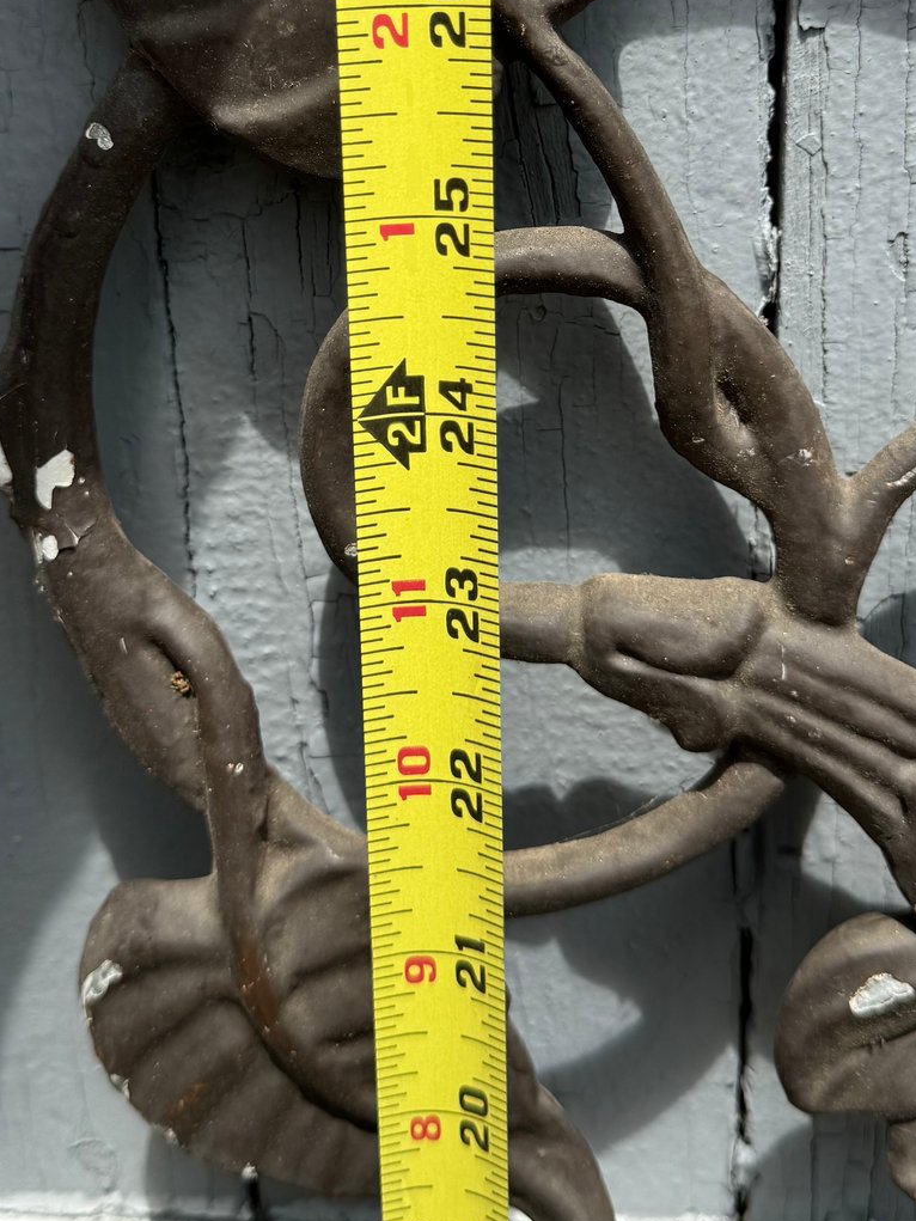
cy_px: 307
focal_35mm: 47
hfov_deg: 30.9
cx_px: 457
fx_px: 1658
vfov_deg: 39.4
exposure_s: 1/3247
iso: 80
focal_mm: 6.76
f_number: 1.78
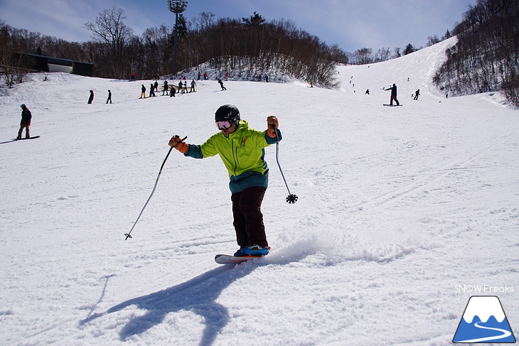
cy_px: 173
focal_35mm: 30
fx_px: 433
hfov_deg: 61.9
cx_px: 260
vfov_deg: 43.6
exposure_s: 1/1250
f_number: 6.3
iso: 100
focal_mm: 20
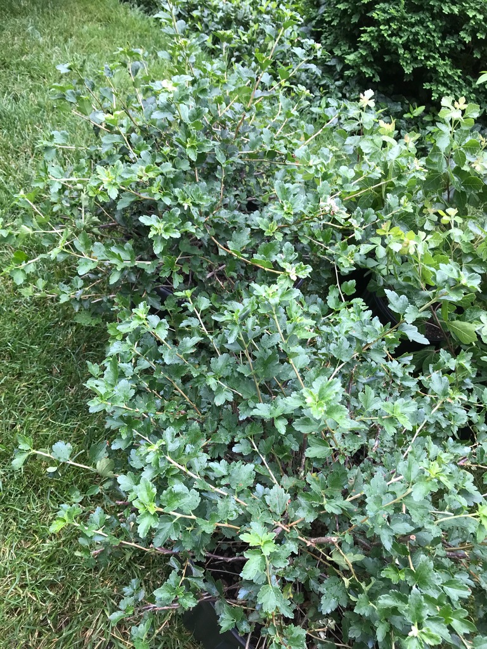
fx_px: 525
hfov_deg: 49.7
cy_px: 324
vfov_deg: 63.4
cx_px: 244
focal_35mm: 28
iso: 32
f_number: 1.8
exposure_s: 1/93
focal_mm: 3.99
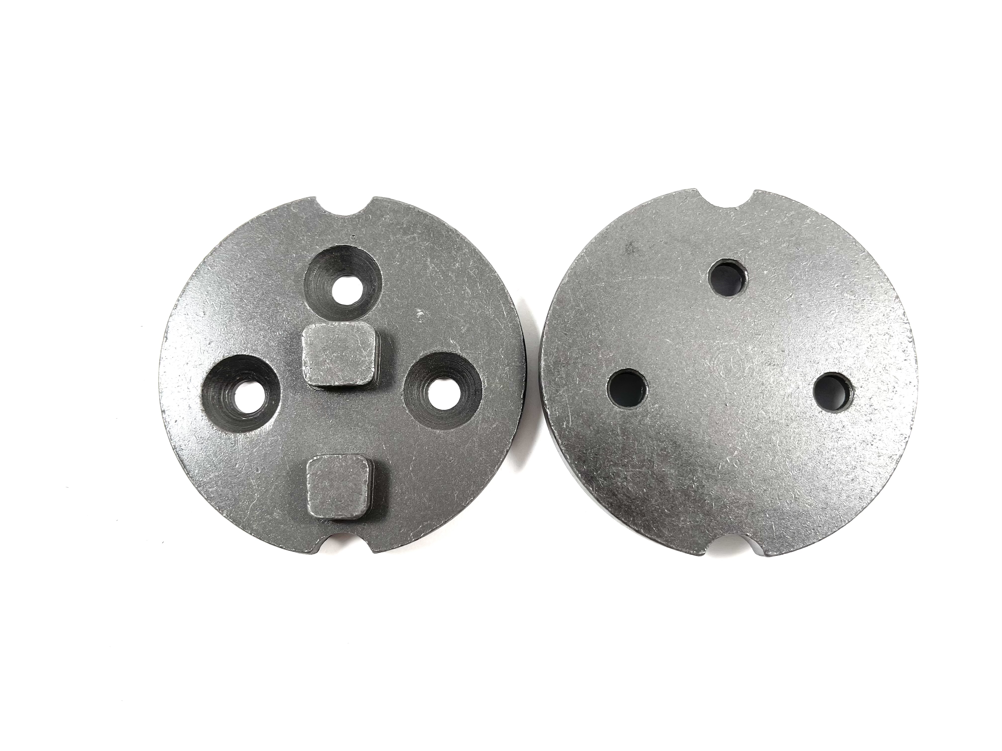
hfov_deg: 67.3
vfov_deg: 53.1
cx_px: 501
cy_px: 376
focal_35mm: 26
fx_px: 753
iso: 32
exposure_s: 1/154
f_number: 1.6
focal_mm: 5.1
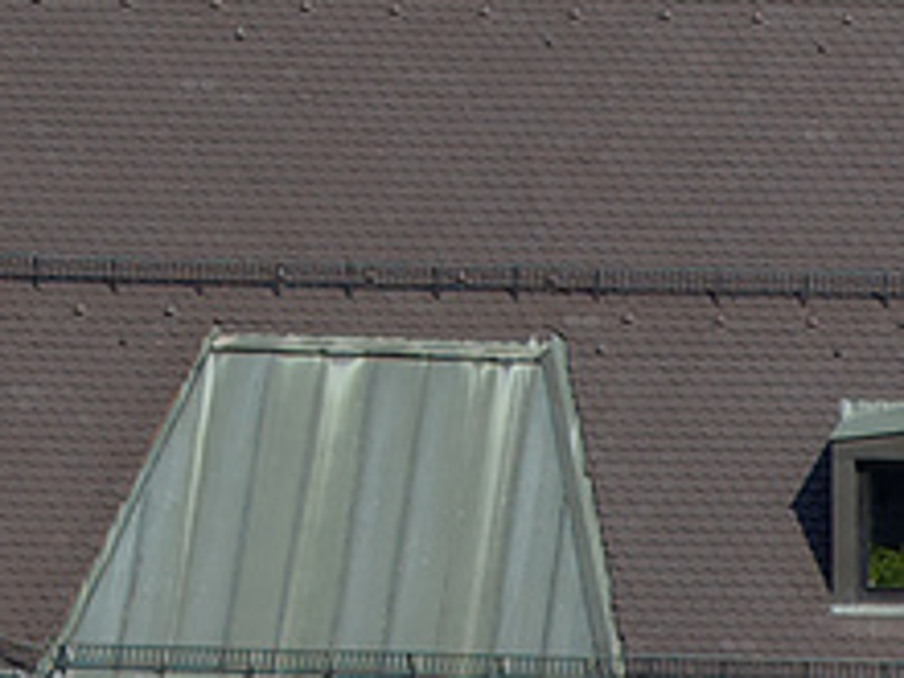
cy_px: -1095
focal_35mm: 774
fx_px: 20213
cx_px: -567
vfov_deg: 1.9
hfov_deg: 2.6
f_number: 10
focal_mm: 70
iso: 100
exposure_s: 1/160
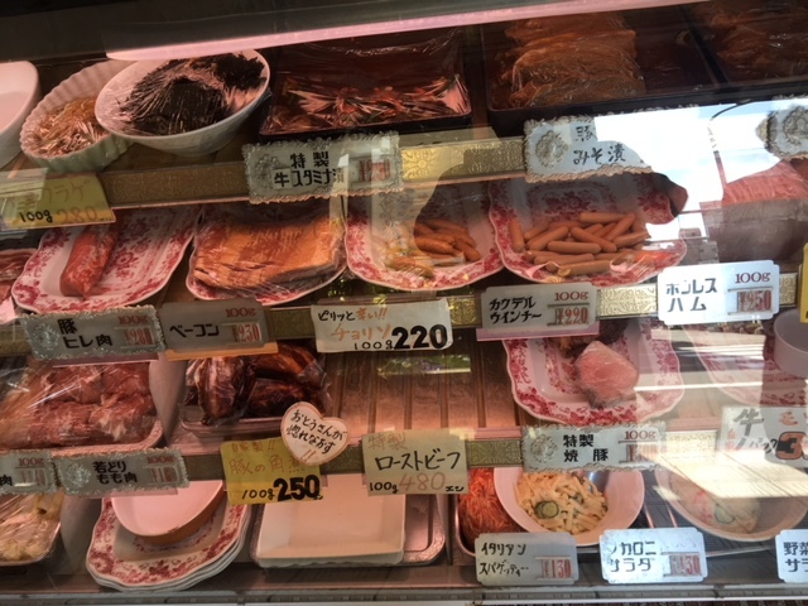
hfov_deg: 61.7
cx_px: 404
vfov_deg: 48.2
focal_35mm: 29
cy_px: 303
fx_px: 677
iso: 40
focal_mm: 4.15
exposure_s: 1/120
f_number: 2.2
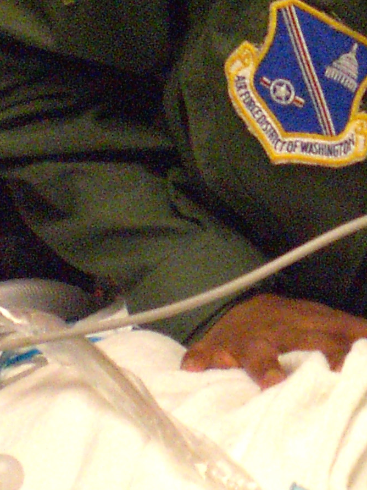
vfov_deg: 15.0
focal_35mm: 131
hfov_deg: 11.0
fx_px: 1852
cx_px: 486
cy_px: 180
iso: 800
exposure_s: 1/160
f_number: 3.1
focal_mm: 6.3
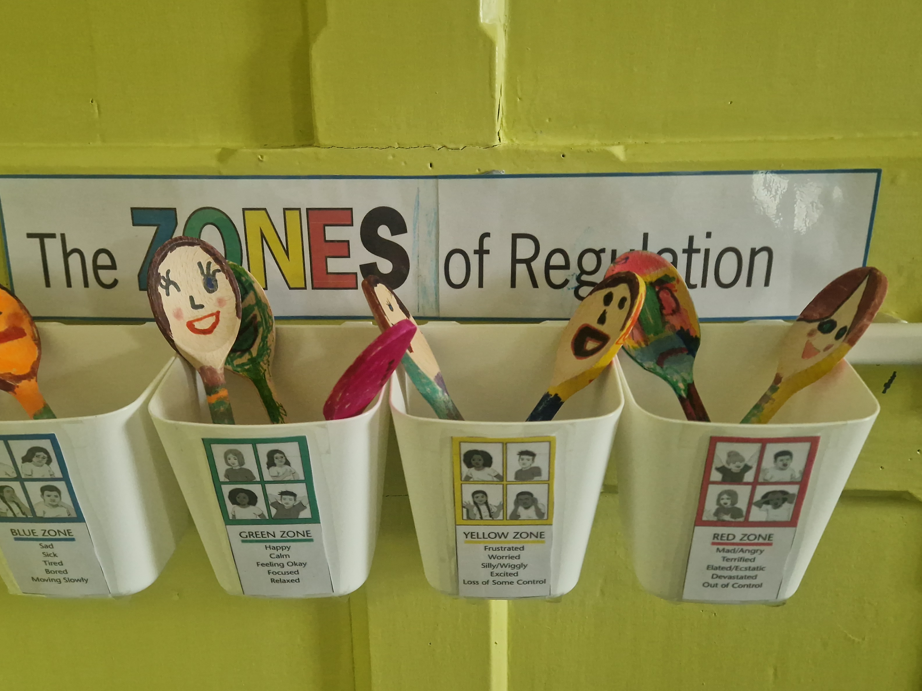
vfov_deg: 48.2
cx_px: 447
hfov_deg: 61.6
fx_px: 772
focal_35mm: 29
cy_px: 369
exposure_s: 1/100
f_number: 1.8
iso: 50
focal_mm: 5.4
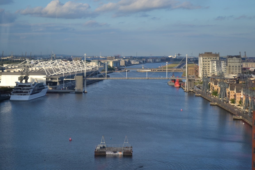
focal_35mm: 82
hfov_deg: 24.6
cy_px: 85
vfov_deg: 16.6
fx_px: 584
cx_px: 128
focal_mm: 55
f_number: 6.3
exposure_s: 1/160
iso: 100
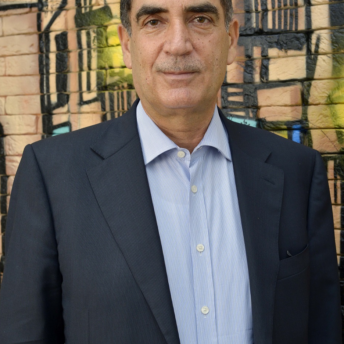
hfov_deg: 25.4
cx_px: 180
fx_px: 765
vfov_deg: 25.4
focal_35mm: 68
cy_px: 177
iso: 320
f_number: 7.1
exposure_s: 1/250
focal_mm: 50
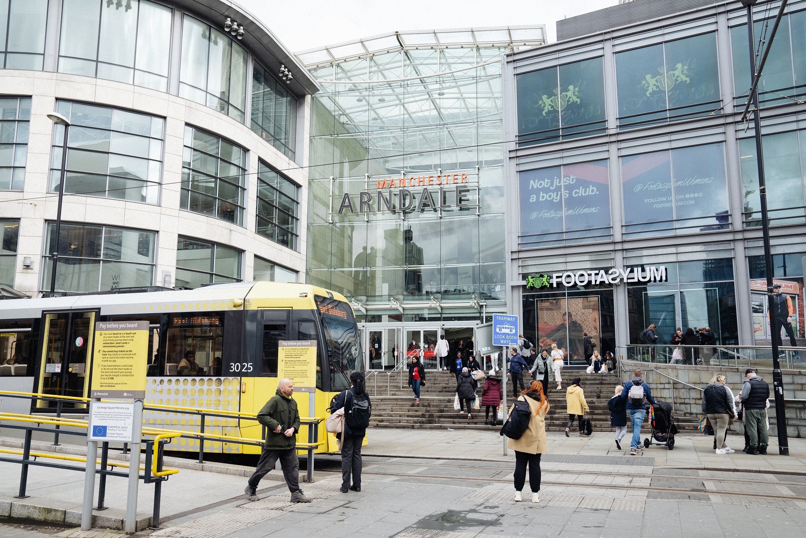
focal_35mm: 30
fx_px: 672
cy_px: 269
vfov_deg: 43.6
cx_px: 403
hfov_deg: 61.9
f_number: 5.6
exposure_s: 1/640
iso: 800
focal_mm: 30
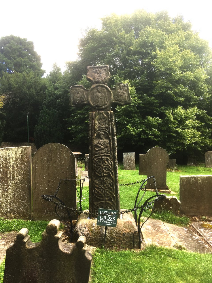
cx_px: 106
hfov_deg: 48.2
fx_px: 237
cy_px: 142
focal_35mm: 29
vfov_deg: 61.7
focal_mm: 4.15
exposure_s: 1/432
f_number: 2.2
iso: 25
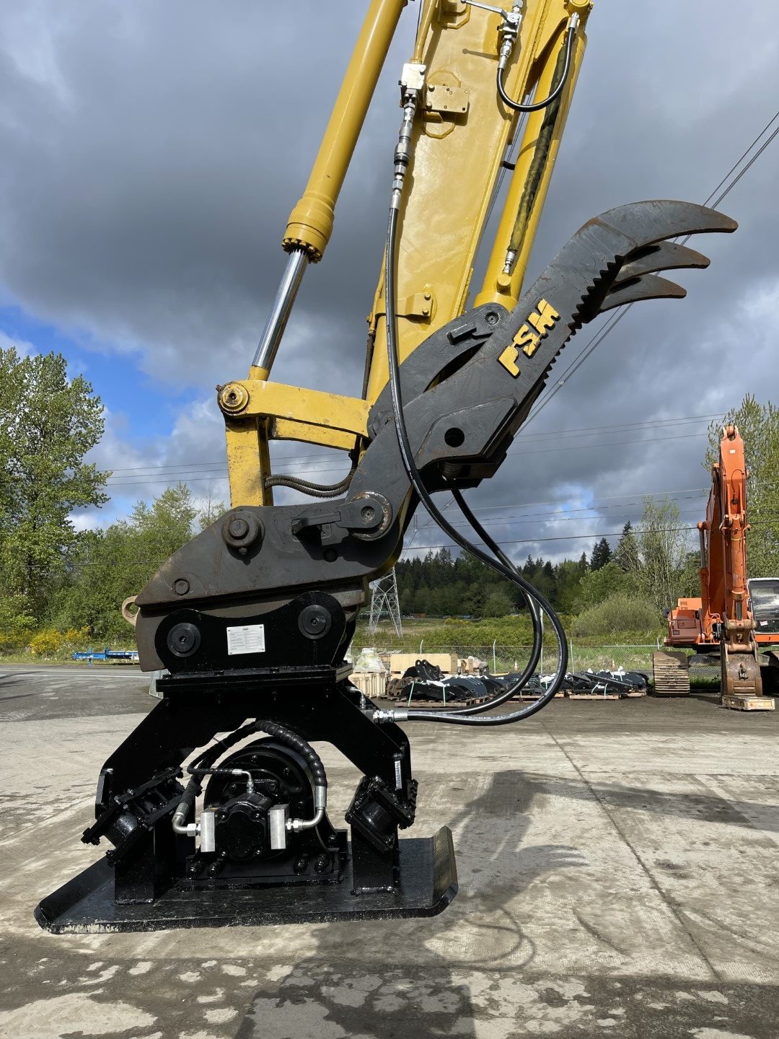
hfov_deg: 53.1
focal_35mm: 26
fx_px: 780
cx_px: 390
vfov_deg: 67.3
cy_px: 520
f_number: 1.6
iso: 32
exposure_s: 1/4049
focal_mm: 5.1
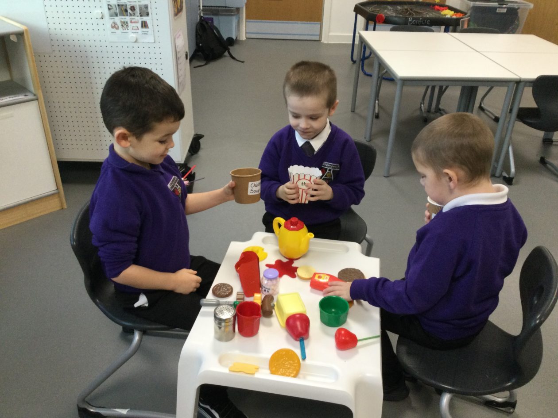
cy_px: 209
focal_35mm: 31
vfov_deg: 45.4
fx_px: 500
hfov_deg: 58.4
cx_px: 279
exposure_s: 1/33
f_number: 2.4
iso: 64
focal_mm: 3.3
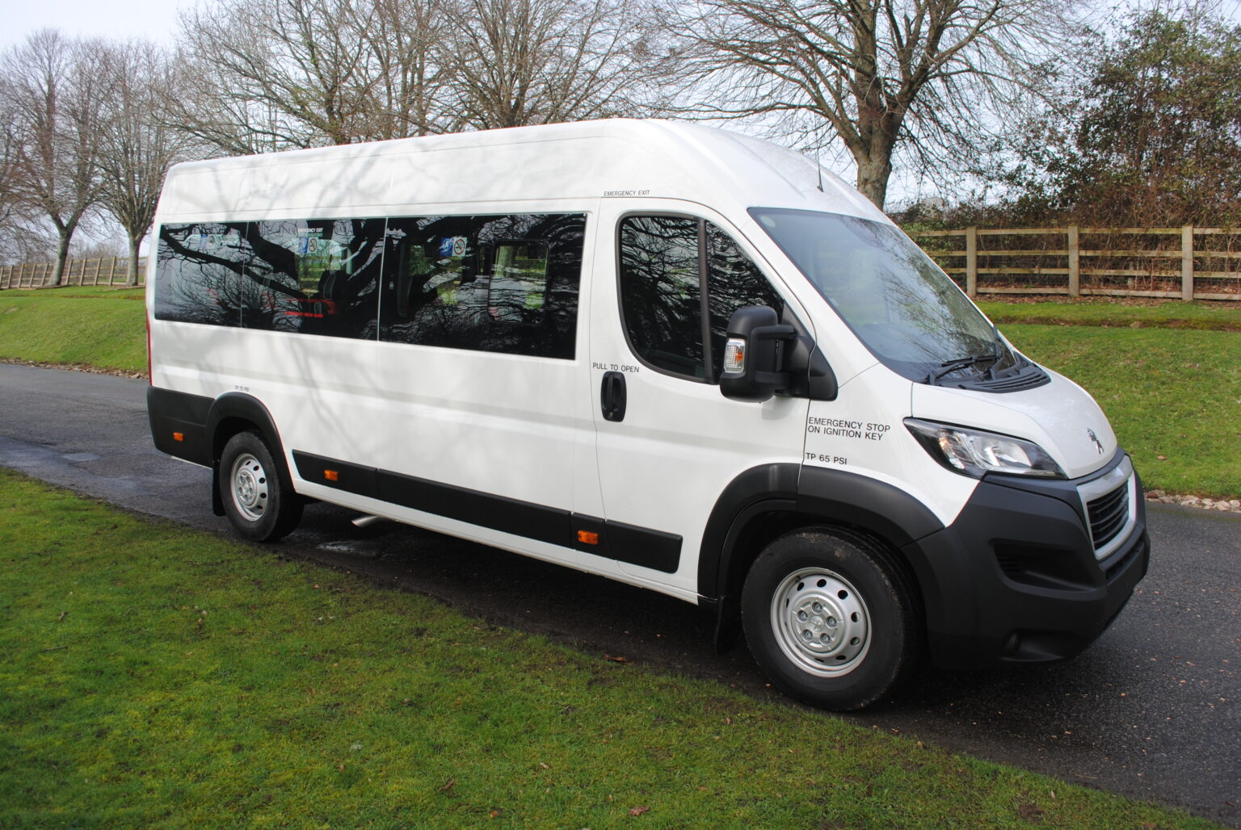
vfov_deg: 48.0
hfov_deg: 67.3
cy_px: 415
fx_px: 932
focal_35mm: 27
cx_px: 620
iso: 100
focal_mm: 18
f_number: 6.3
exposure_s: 1/160
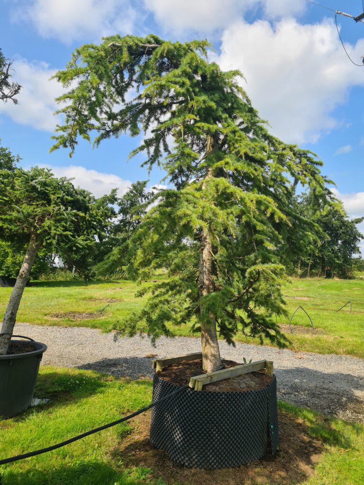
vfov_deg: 67.3
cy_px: 242
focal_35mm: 26
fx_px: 365
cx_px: 182
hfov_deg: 53.1
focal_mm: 5.4
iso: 50
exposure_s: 1/1764
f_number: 1.8
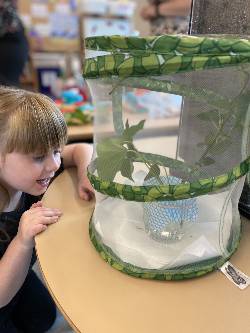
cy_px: 166
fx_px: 250
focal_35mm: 26
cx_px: 125
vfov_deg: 67.3
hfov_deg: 53.1
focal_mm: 4.25
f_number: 1.8
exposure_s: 1/50
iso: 100
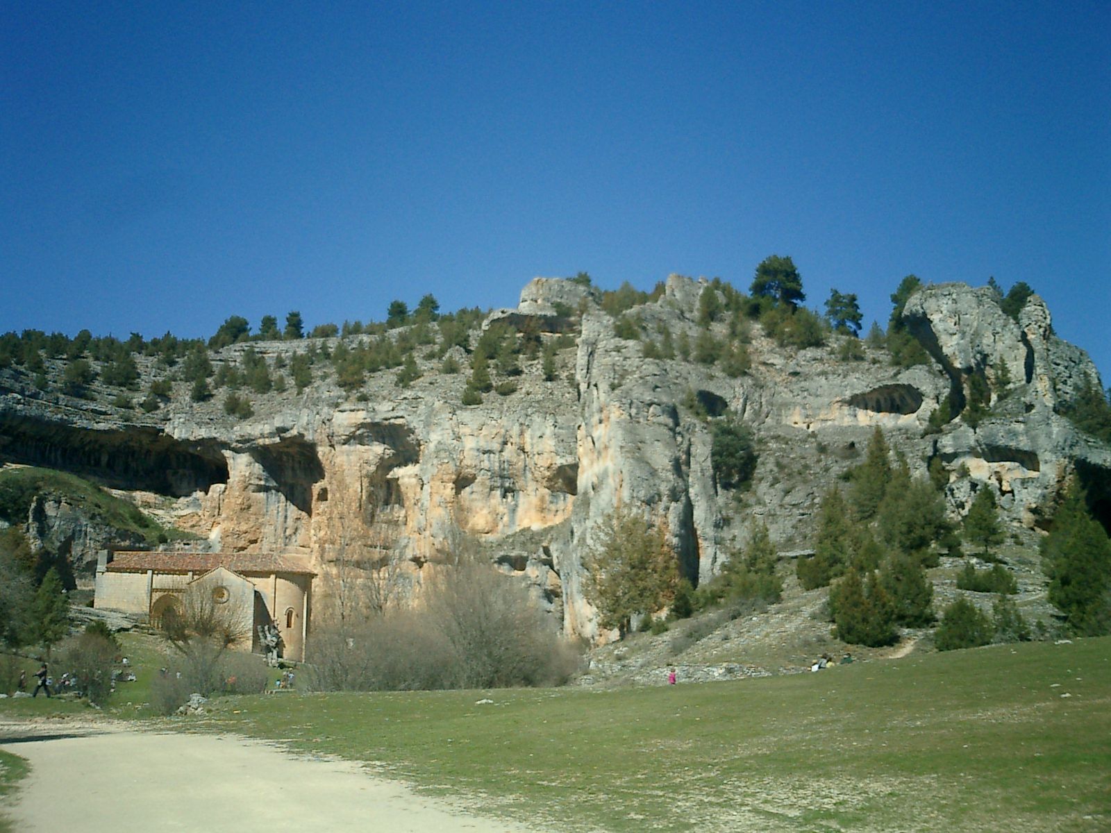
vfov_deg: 39.7
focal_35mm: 36
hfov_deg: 51.4
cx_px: 556
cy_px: 416
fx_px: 1155
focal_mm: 7.5
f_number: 3.2
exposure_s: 1/1600
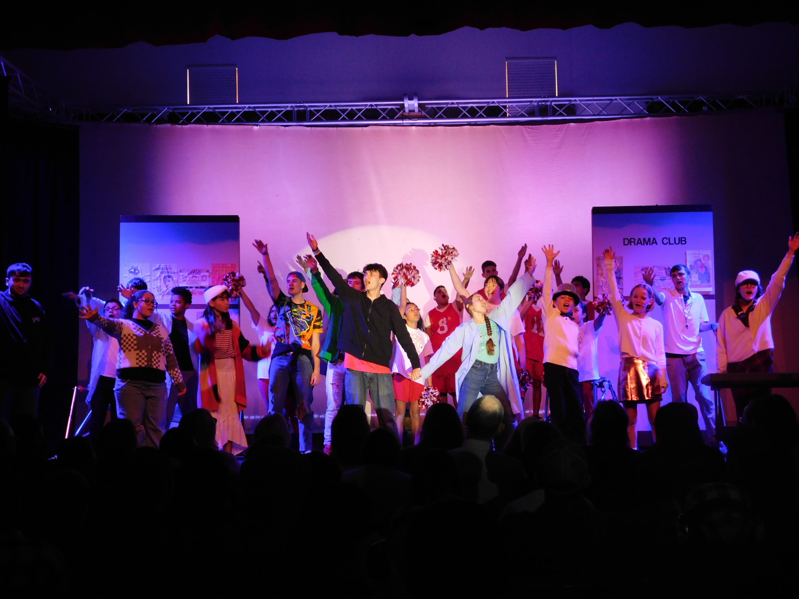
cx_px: 400
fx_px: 1177
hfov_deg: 37.5
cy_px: 300
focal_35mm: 51
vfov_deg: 28.6
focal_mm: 9
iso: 400
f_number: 3.8
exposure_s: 1/20
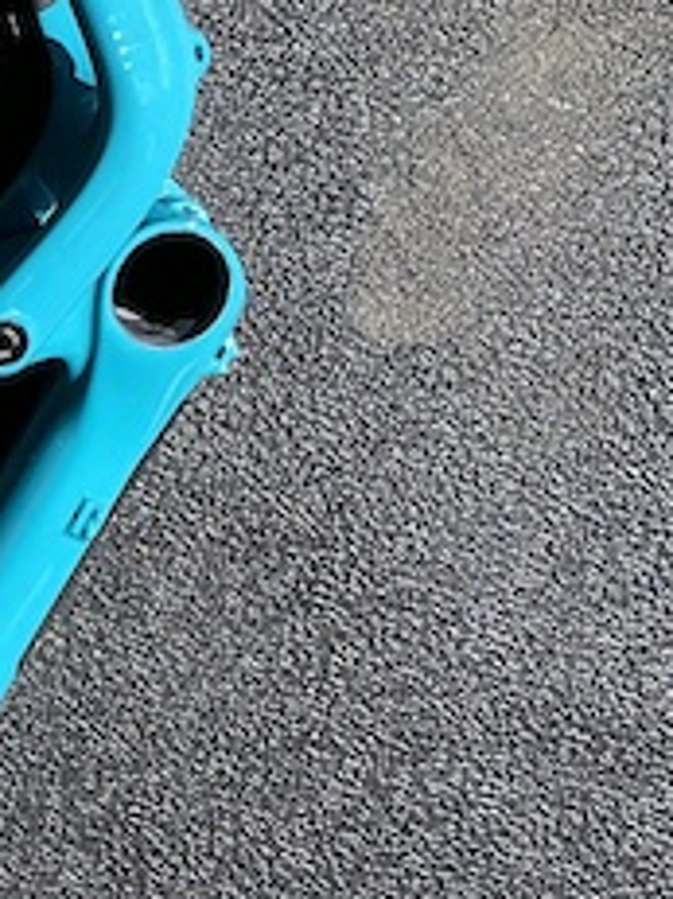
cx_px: -288
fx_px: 2335
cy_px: 514
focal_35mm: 90
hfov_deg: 15.3
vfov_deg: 21.8
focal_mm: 4.25
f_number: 1.8
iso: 32
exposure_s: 1/1996
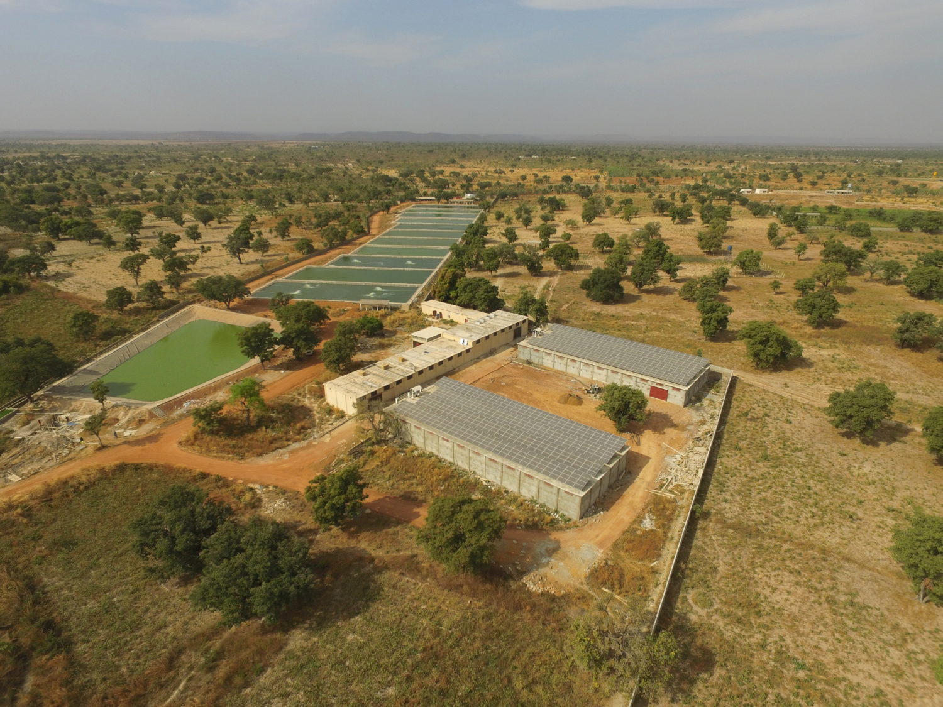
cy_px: 354
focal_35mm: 20
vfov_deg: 66.0
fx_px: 545
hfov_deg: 81.7
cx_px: 472
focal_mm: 3.61
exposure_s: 1/1590
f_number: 2.8
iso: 100
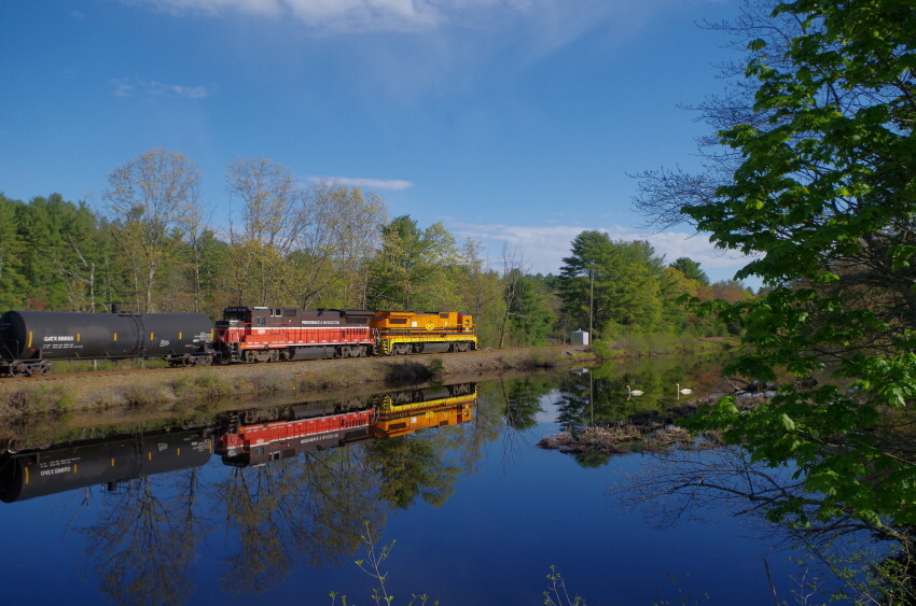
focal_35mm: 31
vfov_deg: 42.2
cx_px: 458
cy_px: 303
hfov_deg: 60.4
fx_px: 787
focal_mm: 21.25
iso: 200
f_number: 5
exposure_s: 1/1000
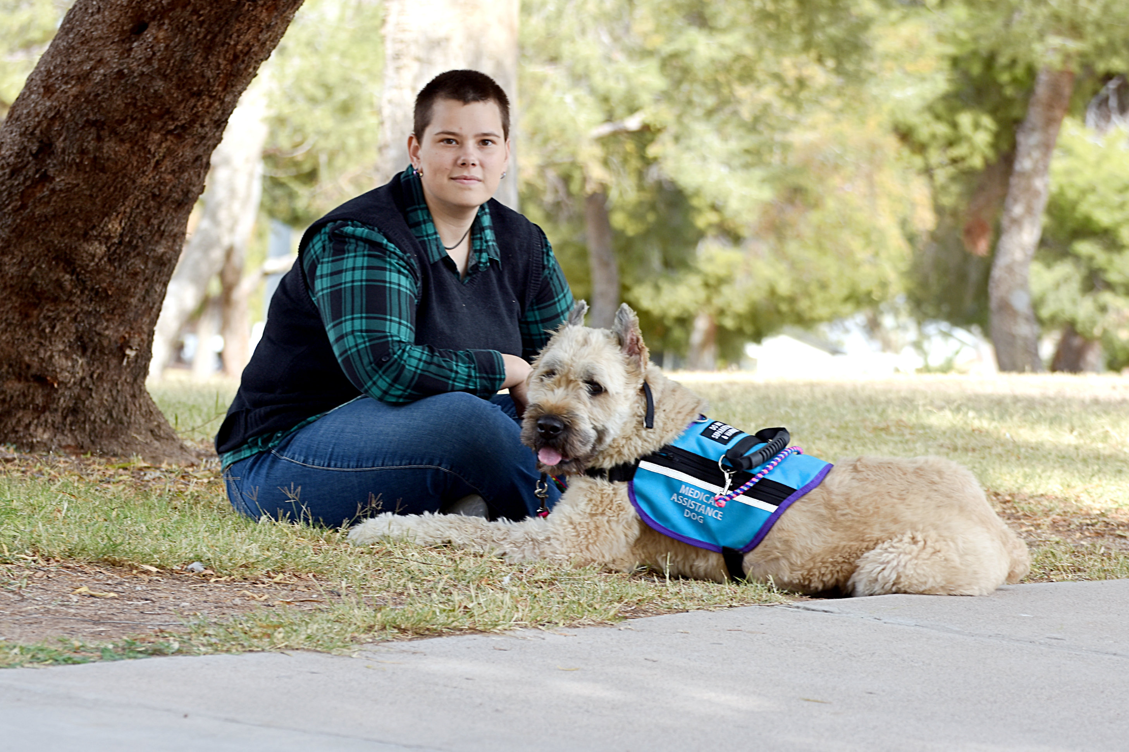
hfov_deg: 11.8
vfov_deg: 7.9
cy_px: 376
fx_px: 5456
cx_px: 564
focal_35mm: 174
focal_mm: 116
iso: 100
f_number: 6.3
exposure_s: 1/160
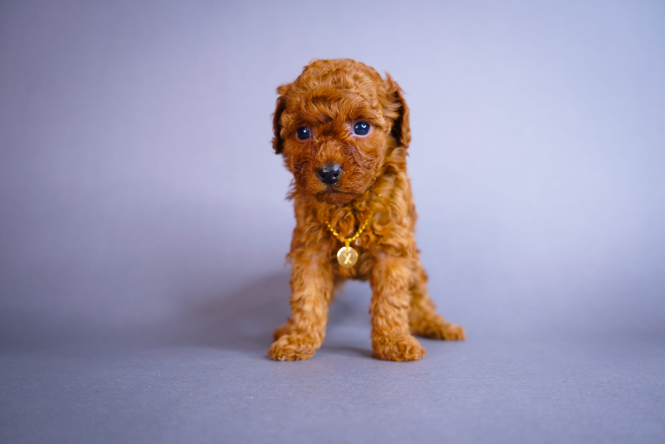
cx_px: 332
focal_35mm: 30
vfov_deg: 43.6
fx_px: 554
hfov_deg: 61.9
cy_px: 222
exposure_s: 1/30
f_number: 4.5
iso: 400
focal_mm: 30
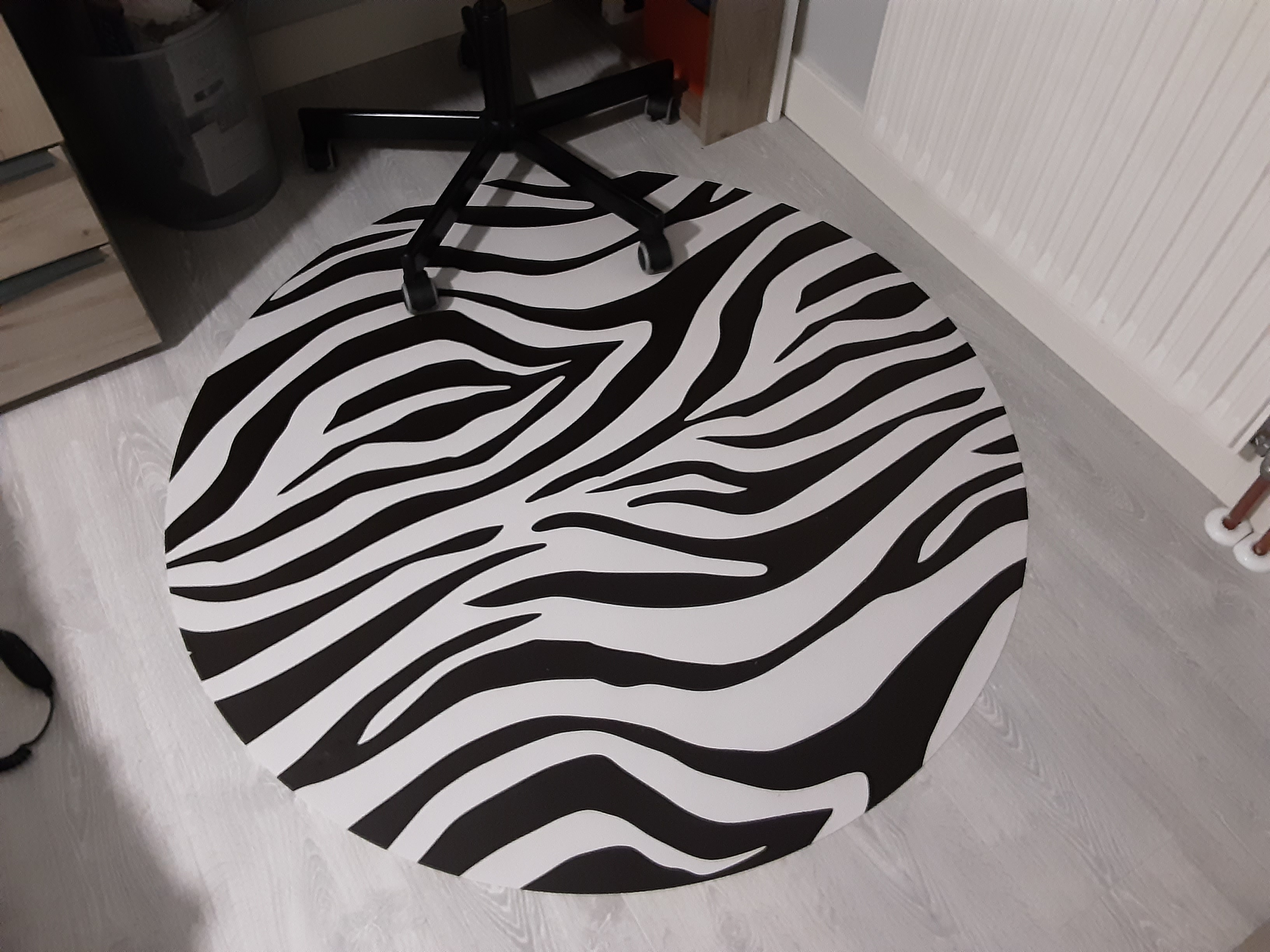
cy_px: 476
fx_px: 1027
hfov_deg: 63.4
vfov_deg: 49.7
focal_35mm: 28
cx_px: 635
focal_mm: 2.9
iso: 400
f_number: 1.9
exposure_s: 1/20
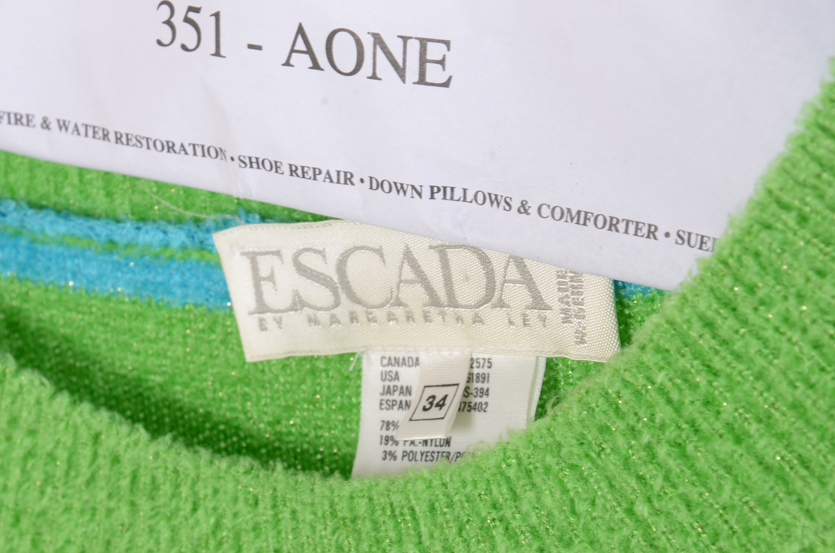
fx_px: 3646
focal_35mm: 158
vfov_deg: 8.7
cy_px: 276
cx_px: 418
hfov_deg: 13.1
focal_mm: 105
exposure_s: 1/80
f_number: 13
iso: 100
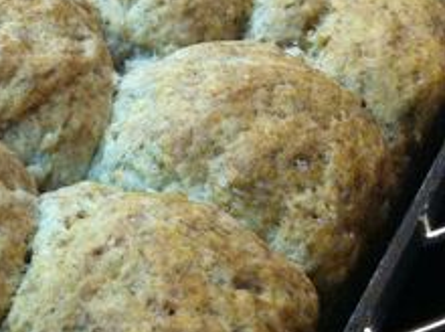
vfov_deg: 13.8
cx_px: -200
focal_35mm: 107
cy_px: 176
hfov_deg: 16.9
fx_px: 1373
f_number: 2.8
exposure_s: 1/15
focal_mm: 3.85
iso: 500
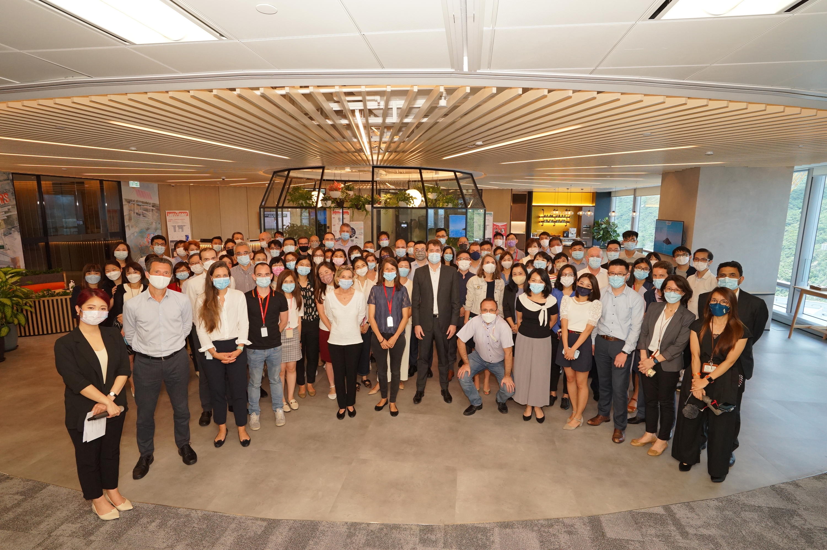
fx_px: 413
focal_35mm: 18
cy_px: 275
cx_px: 414
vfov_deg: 67.3
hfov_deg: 90.0
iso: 2000
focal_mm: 18
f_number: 8
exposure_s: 1/80
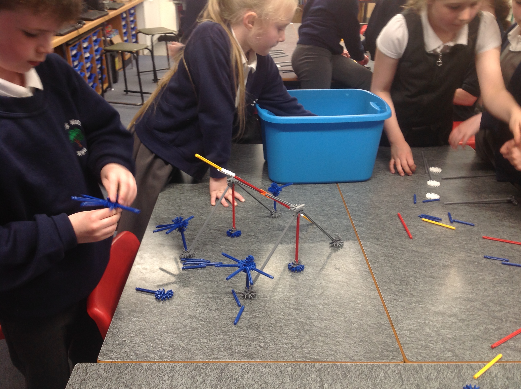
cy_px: 194
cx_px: 260
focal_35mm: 35
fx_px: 526
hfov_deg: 52.7
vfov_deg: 40.6
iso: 64
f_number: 2.4
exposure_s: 1/15
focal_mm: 4.28
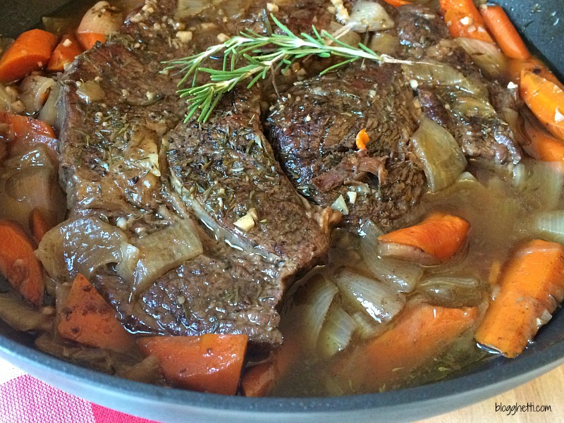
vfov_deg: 48.2
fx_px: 472
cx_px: 282
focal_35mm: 29
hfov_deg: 61.7
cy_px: 212
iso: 320
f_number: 2.2
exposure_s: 1/30
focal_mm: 4.15
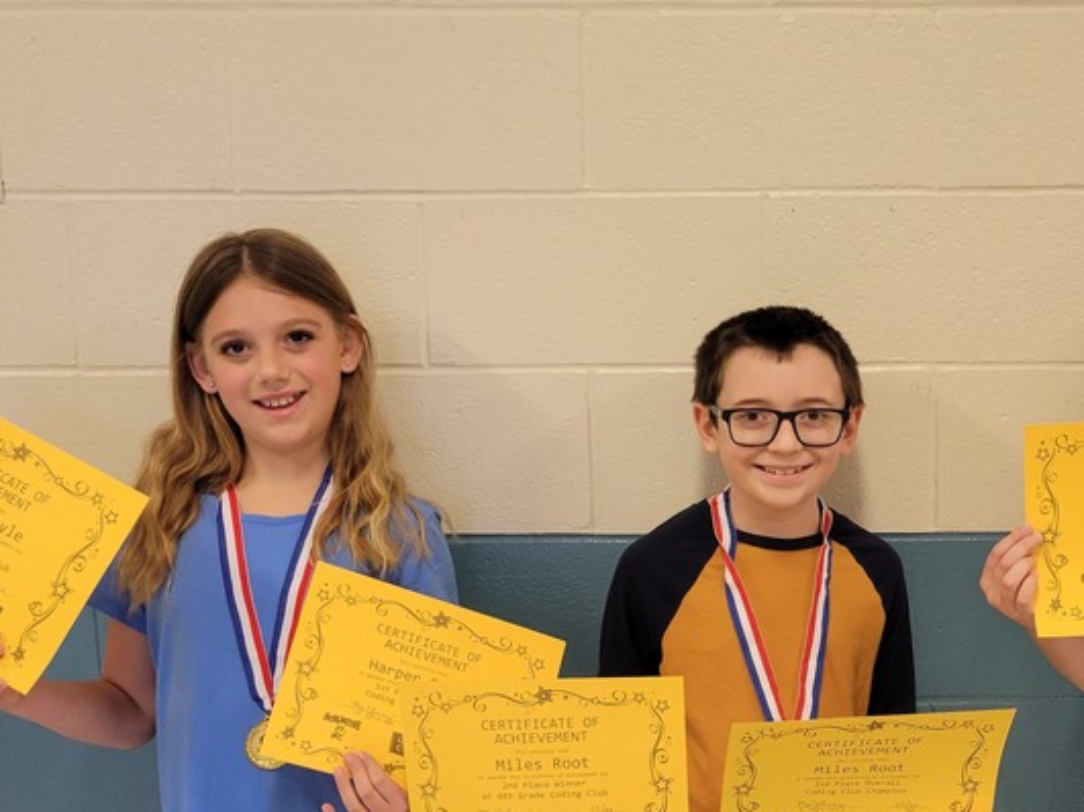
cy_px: 590
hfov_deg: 38.2
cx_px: 780
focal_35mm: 49
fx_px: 1534
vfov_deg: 29.3
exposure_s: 1/120
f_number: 1.8
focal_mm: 5.4
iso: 250
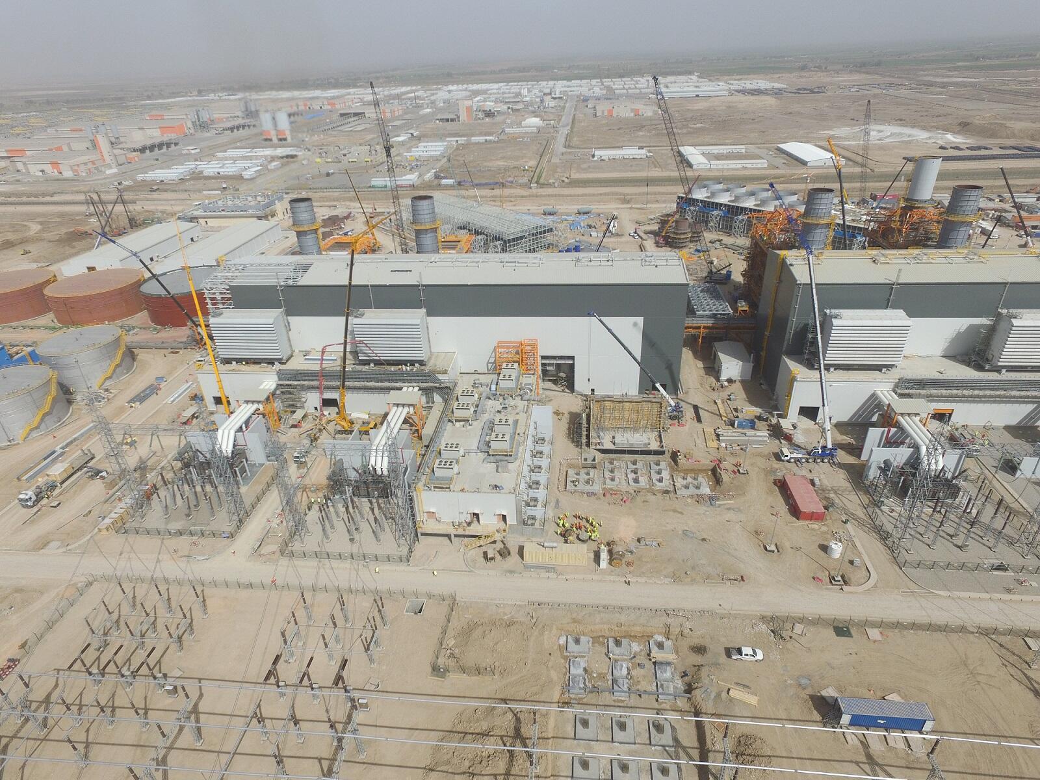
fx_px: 601
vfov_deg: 66.0
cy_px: 390
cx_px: 520
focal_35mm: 20
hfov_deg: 81.7
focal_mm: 3.61
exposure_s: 1/1366
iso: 100
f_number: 2.8
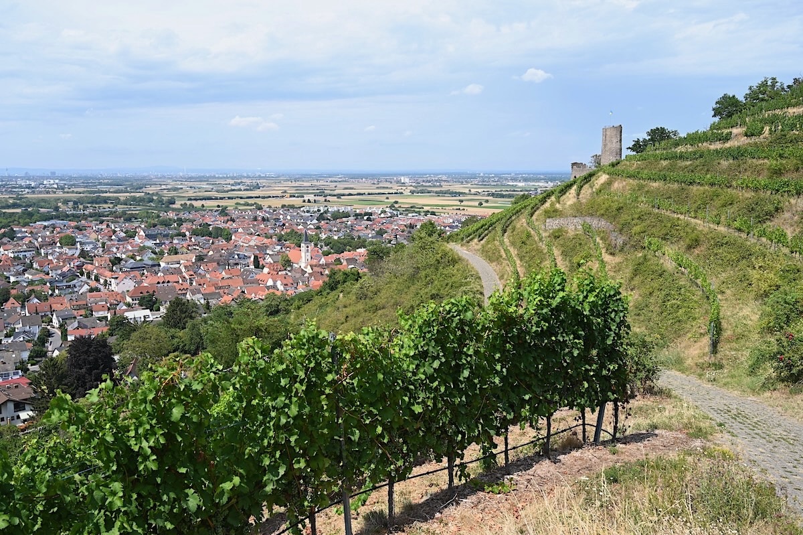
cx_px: 402
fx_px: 691
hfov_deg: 60.3
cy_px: 268
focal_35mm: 31
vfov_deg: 42.3
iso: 100
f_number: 7.1
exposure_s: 1/400
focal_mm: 31
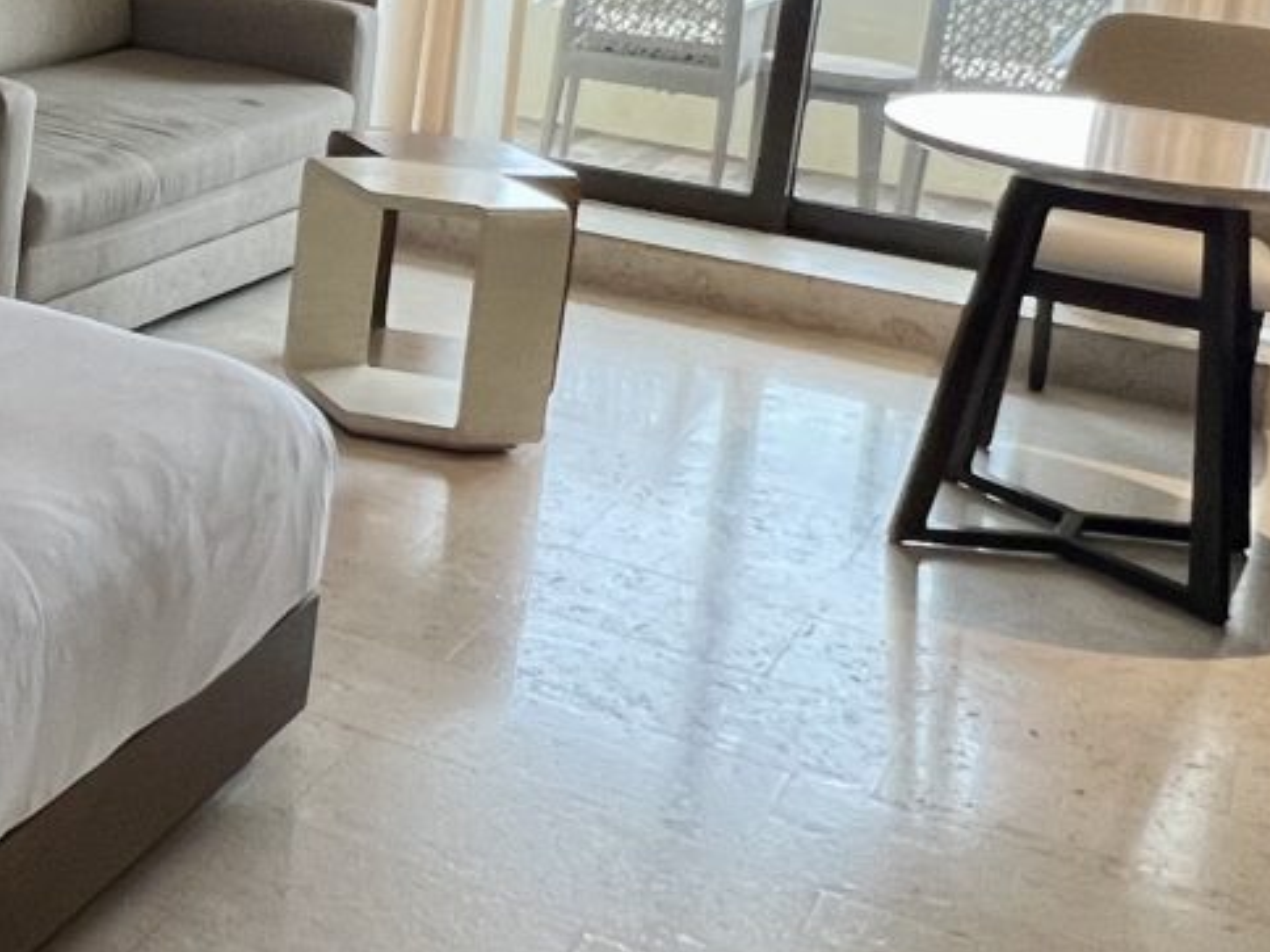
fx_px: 2018
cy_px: 94
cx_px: -176
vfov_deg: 25.7
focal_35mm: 55
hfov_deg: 30.6
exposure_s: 1/60
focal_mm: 1.57
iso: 125
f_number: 1.8
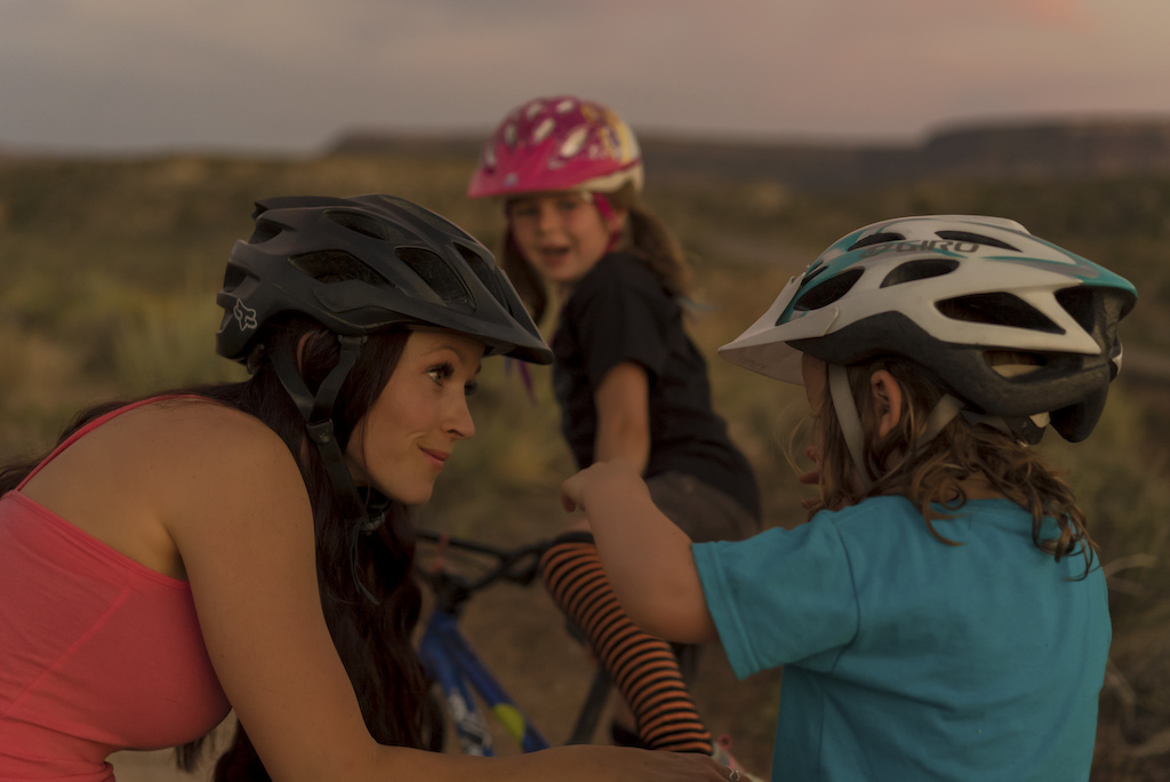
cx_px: 585
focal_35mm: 55
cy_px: 391
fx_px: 1788
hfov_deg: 36.2
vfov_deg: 24.7
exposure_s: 1/640
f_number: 2.8
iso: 2000
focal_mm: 55
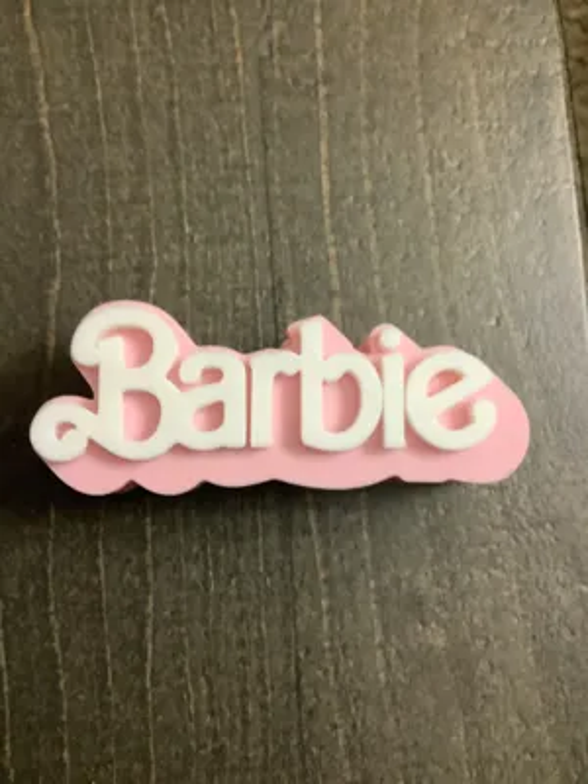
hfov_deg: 45.4
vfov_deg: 58.4
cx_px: 294
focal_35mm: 31
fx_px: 702
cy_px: 392
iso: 320
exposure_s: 1/33
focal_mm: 3.3
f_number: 2.4
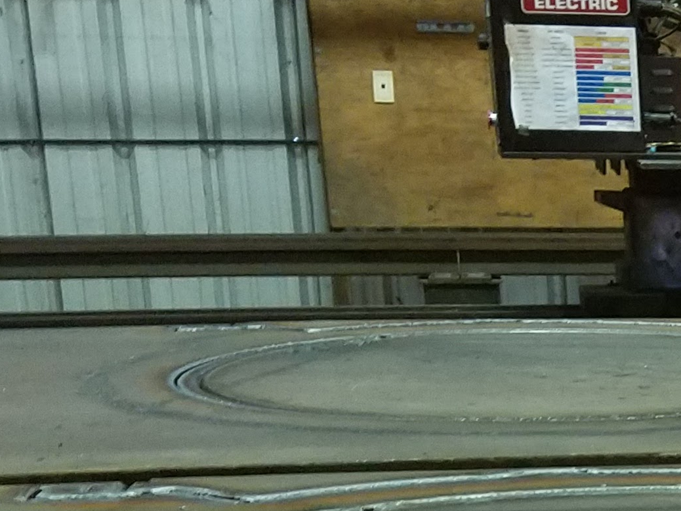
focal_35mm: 101
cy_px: 693
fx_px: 1987
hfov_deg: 17.6
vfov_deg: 14.0
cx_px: 1001
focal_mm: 4.2
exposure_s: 1/11
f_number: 1.7
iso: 200
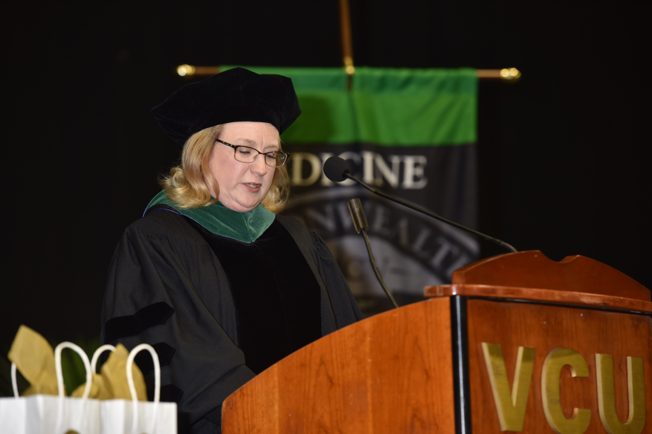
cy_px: 216
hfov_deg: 11.7
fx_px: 3187
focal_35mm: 176
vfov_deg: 7.8
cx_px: 328
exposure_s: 1/60
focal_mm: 175
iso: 400
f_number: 4.5
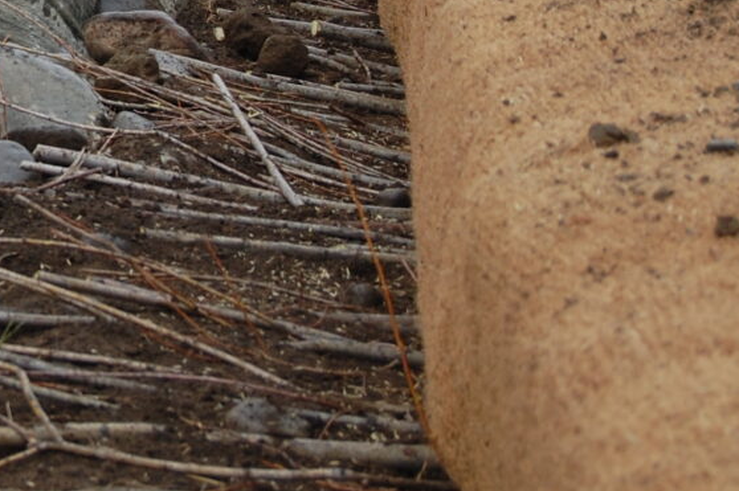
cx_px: -146
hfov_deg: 12.1
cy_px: -64
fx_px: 3405
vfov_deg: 8.2
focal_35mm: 166
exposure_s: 1/125
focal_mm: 38
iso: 200
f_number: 5.6
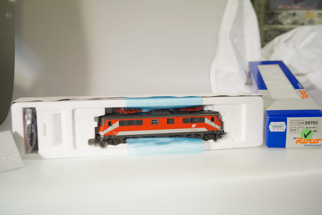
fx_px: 322
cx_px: 161
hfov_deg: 53.1
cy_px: 108
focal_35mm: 36
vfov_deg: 36.9
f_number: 4
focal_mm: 24
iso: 320
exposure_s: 1/160
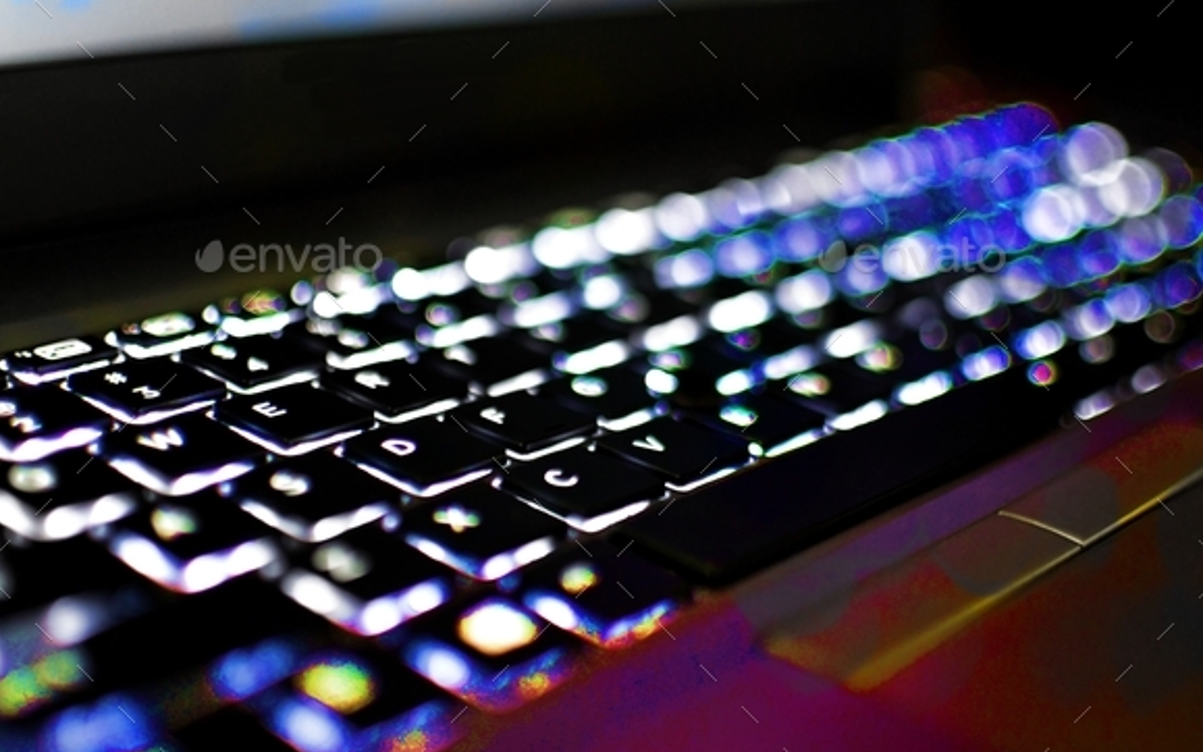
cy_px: 354
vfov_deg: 23.8
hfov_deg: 37.2
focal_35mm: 55
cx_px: 594
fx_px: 1788
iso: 1000
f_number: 1.8
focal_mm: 35
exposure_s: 1/20
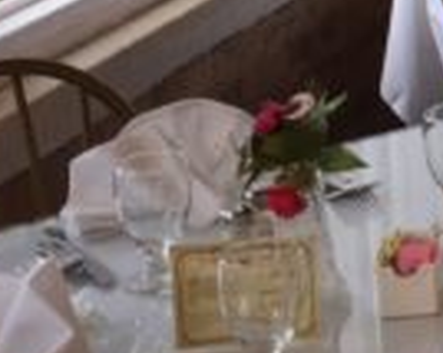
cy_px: -238
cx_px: 797
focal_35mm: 162
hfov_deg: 11.1
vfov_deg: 9.2
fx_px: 2122
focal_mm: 4.15
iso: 32
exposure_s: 1/40
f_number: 2.2
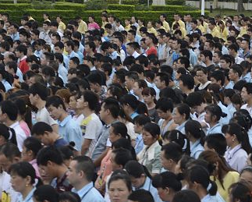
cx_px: 263
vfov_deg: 6.3
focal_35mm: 244
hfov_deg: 7.9
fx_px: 1821
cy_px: 214
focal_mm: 70
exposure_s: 1/200
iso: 200
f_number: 7.1
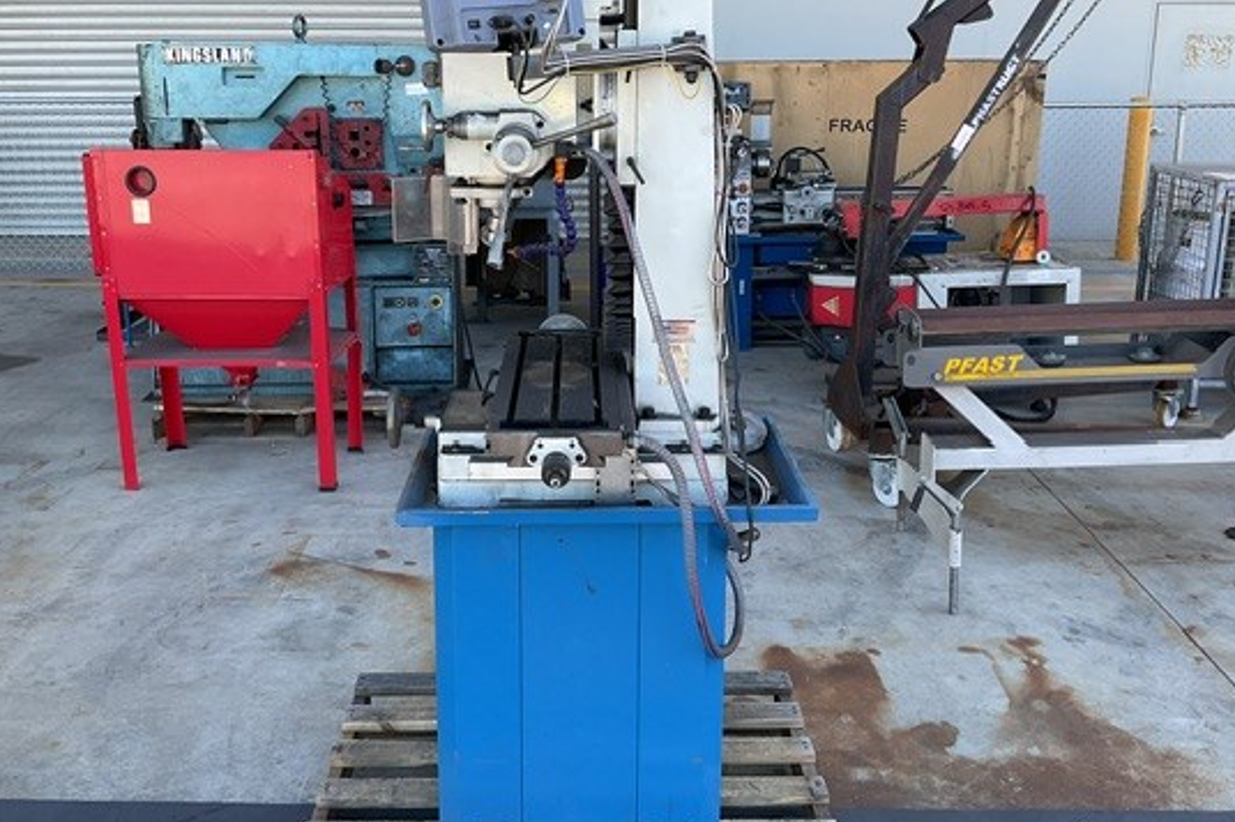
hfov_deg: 53.1
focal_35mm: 36
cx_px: 592
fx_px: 1235
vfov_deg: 36.8
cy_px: 350
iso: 16
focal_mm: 3
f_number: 1.8
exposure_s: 1/182
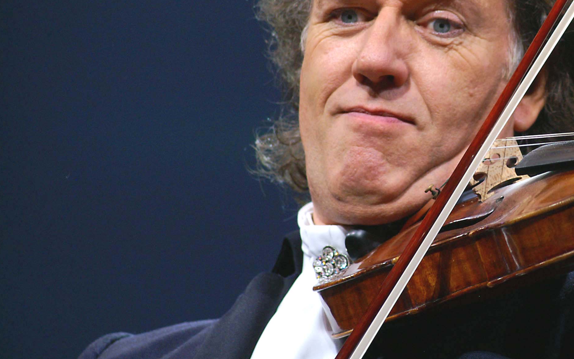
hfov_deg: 6.3
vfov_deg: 3.9
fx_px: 5206
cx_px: 451
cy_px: 129
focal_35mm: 333
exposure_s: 1/250
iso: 400
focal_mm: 135
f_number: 5.6
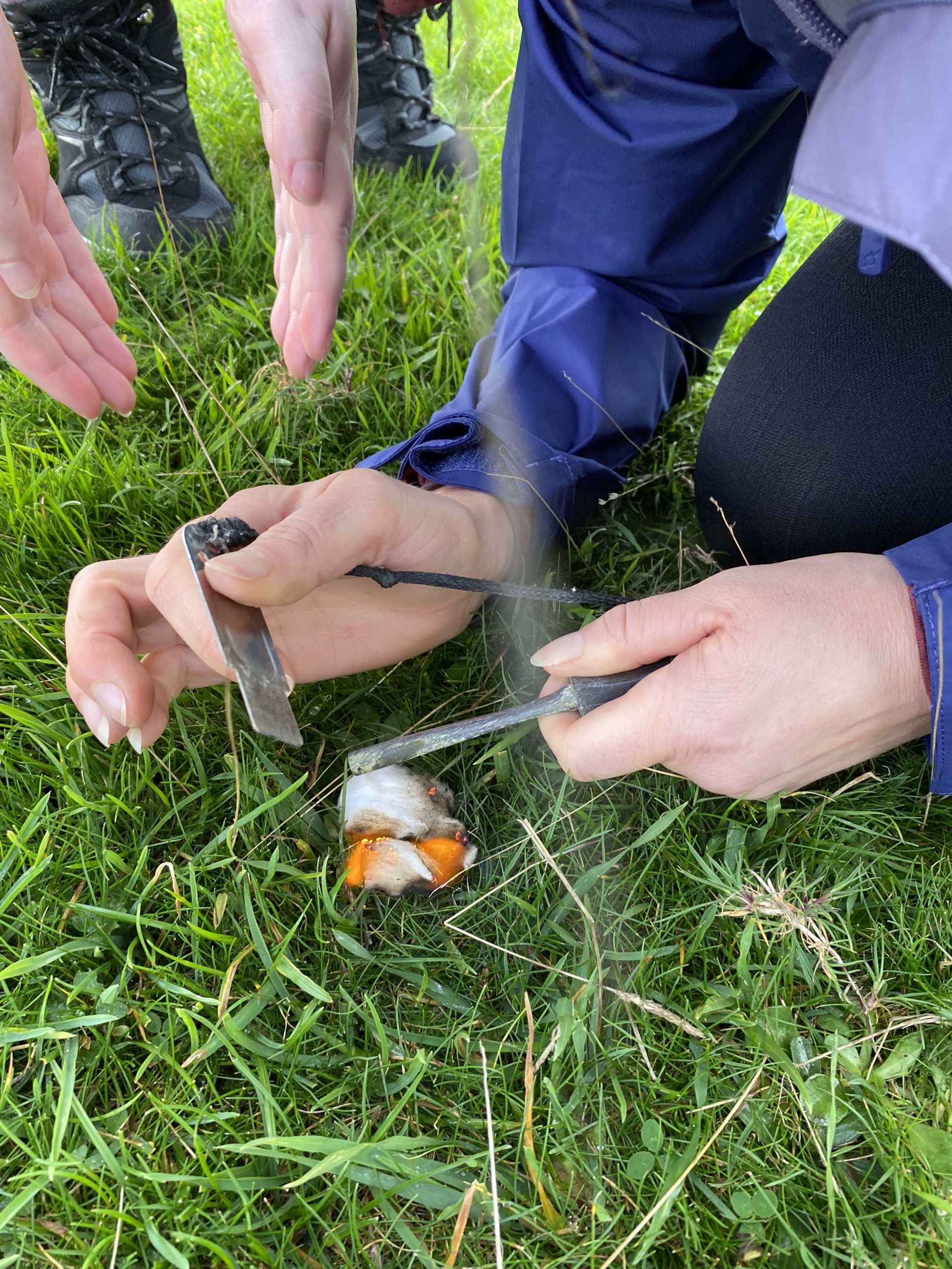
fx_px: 953
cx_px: 476
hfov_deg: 53.1
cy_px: 634
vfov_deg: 67.3
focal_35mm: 26
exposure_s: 1/116
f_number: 1.8
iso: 125
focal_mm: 4.25
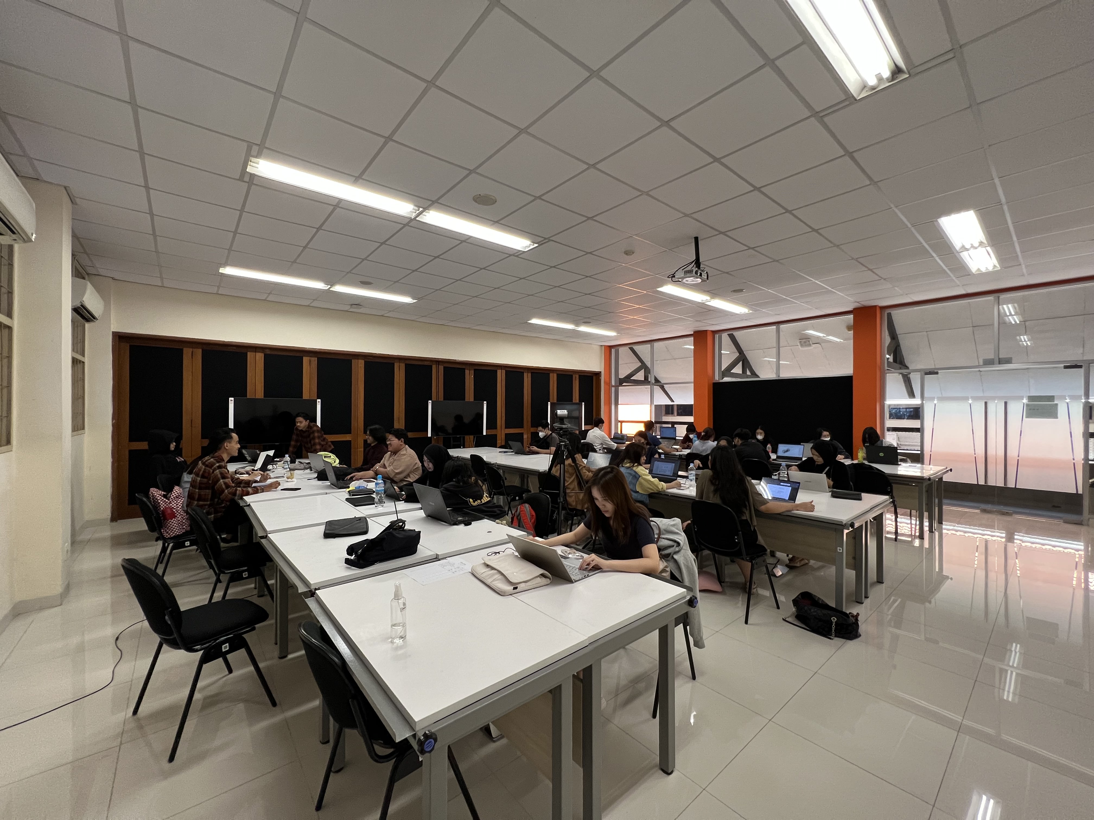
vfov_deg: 89.9
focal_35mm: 13
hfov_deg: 106.2
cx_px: 547
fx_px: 411
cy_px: 410
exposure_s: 1/100
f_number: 1.8
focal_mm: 1.57
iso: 250
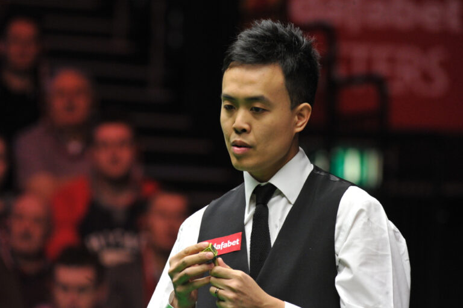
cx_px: 232
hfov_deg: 5.4
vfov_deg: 3.6
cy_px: 154
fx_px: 4884
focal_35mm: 380
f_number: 7.1
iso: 4000
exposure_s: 1/200
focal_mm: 380
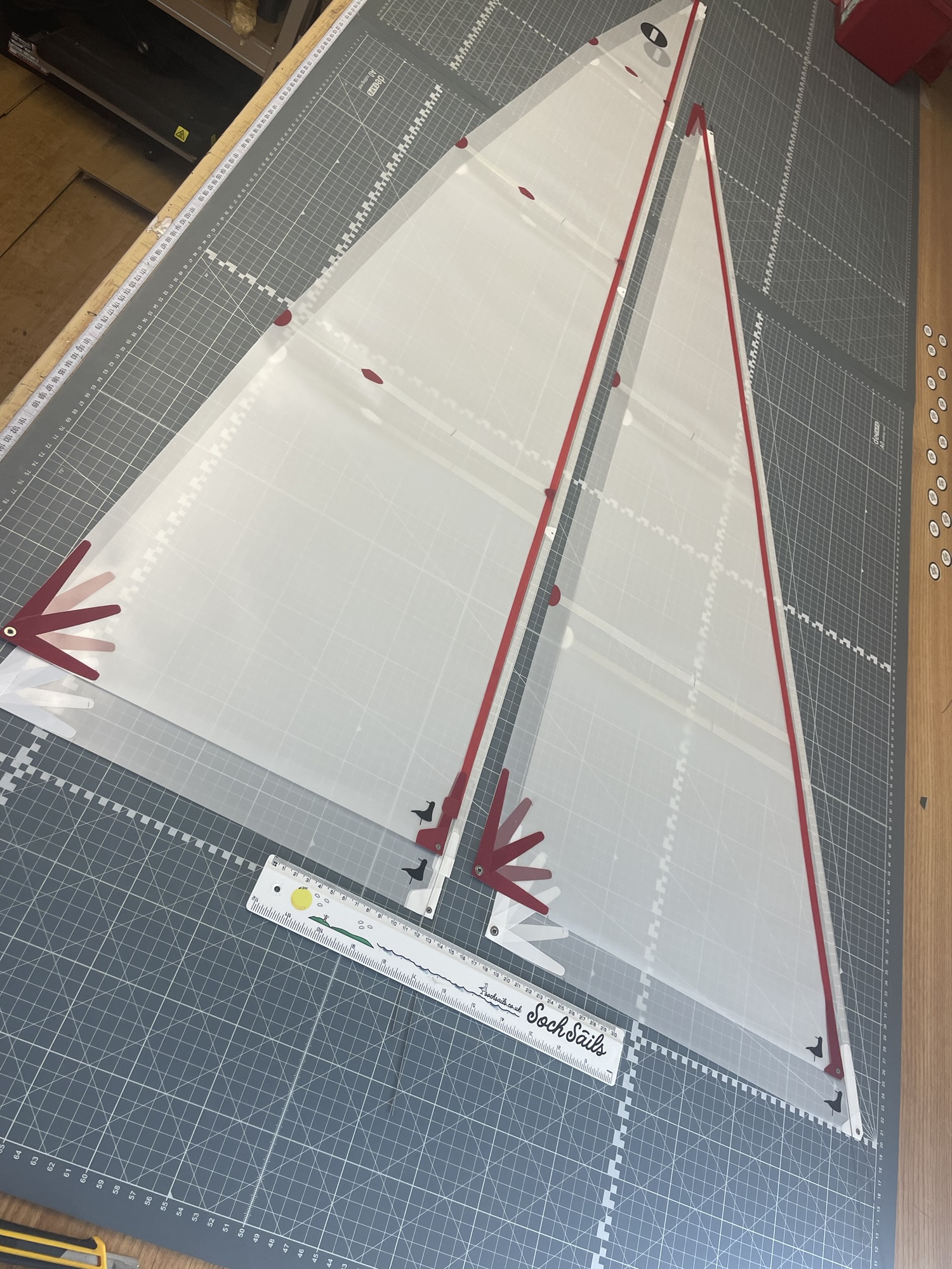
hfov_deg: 53.1
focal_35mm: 26
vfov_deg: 67.3
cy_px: 634
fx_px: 953
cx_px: 476
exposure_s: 1/100
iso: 64
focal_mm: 4.2
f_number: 1.6
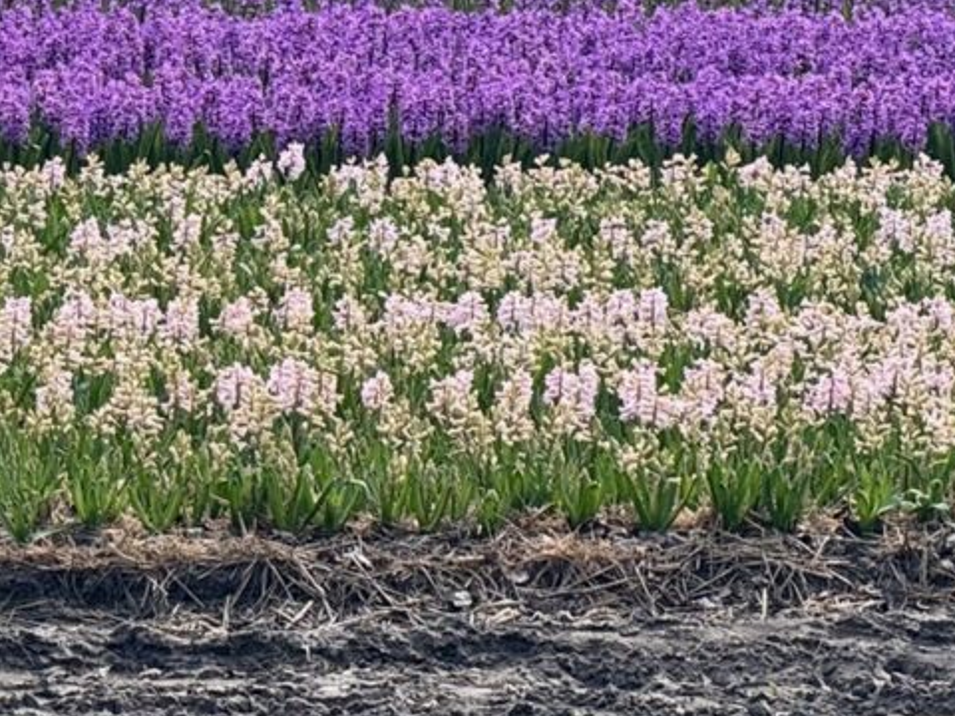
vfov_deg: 3.9
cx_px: -99
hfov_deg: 5.1
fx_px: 10594
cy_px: 123
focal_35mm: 384
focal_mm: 15.66
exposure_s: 1/525
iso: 50
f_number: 2.8
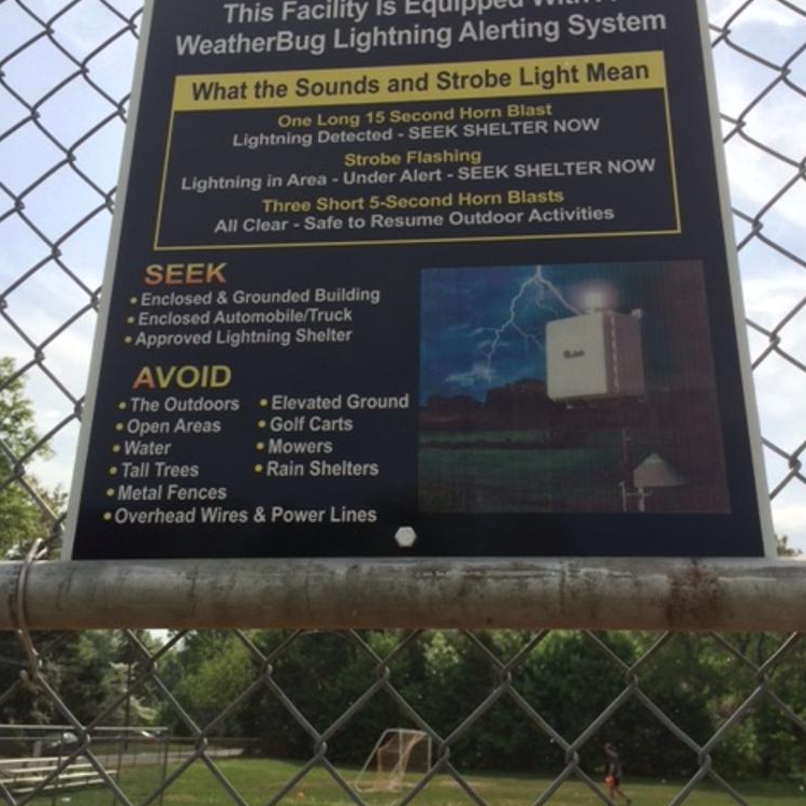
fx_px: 922
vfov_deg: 47.1
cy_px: 342
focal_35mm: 35
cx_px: 406
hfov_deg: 47.2
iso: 32
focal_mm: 4.15
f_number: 2.2
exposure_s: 1/2933
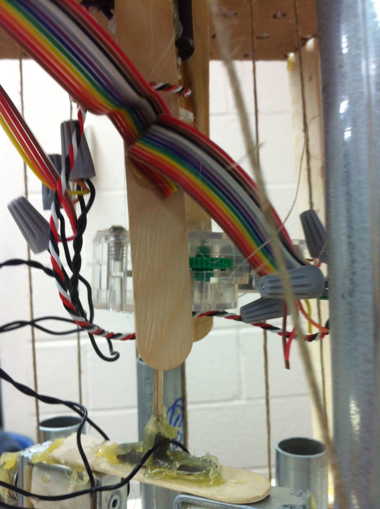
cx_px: 190
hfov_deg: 40.6
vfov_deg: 52.7
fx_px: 514
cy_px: 254
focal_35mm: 35
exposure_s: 1/15
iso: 100
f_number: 2.8
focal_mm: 3.85
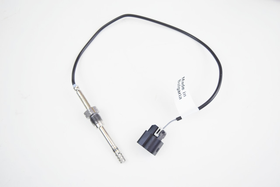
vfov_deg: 35.5
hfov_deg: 51.3
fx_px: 292
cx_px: 140
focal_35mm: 38
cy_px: 94
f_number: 4
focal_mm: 25
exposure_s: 1/60
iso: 640
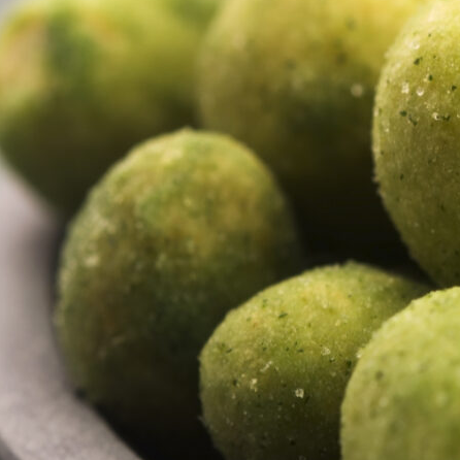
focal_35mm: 360
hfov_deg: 4.8
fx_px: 5412
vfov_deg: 4.9
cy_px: 191
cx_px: 614
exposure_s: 1/8
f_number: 11
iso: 100
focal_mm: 105
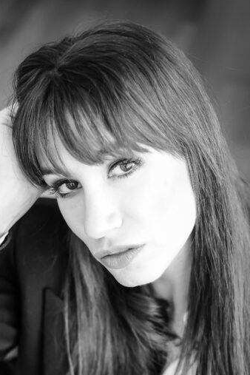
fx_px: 979
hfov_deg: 14.5
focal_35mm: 94
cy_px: 328
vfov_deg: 21.3
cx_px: 75
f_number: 1.6
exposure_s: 1/125
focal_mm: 35
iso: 250
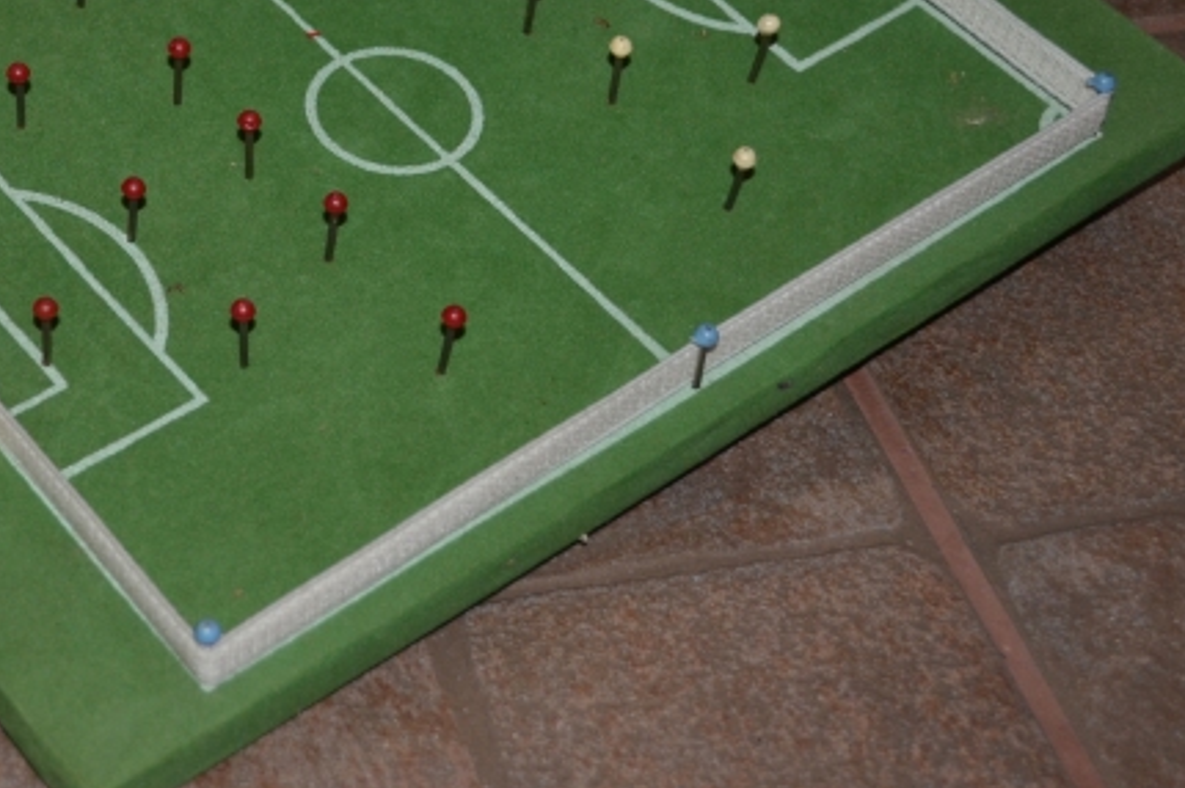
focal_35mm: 81
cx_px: 171
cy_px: 158
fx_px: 2662
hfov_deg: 24.5
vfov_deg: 16.7
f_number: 4.5
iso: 900
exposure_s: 1/60
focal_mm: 29
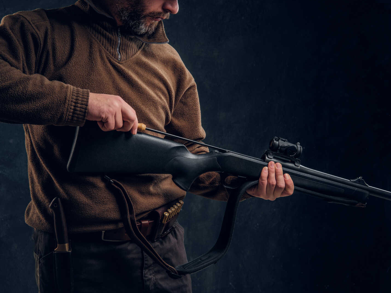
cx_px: 193
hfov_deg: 33.2
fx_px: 655
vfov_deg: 25.2
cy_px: 147
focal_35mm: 58
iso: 320
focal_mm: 35
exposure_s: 1/125
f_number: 5.6
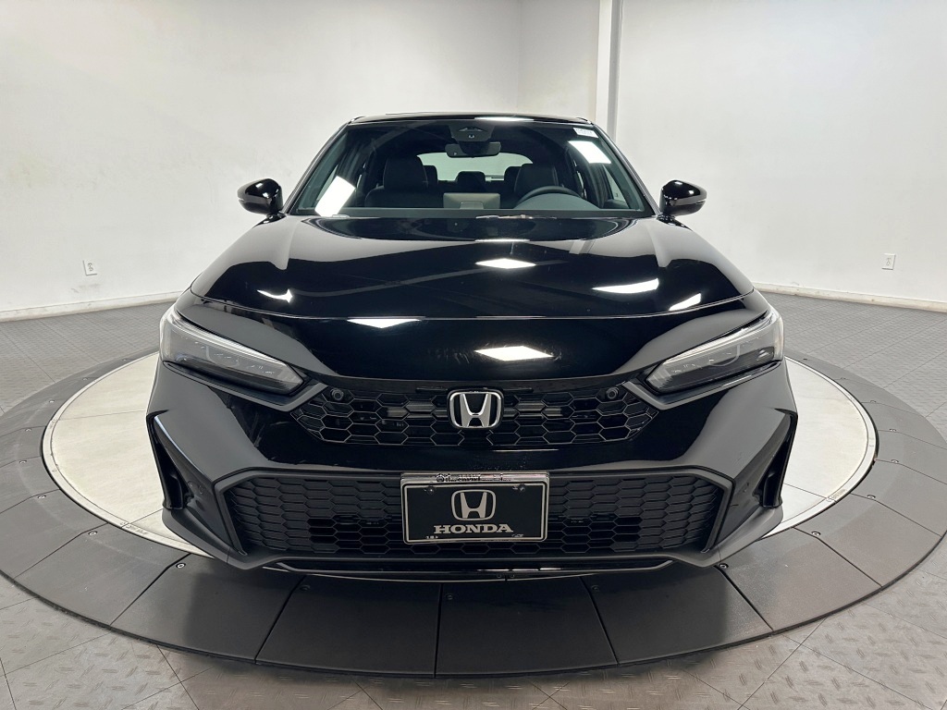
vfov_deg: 56.8
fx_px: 657
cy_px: 355
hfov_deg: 71.6
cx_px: 474
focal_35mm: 24
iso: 320
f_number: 1.78
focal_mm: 6.86
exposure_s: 1/60
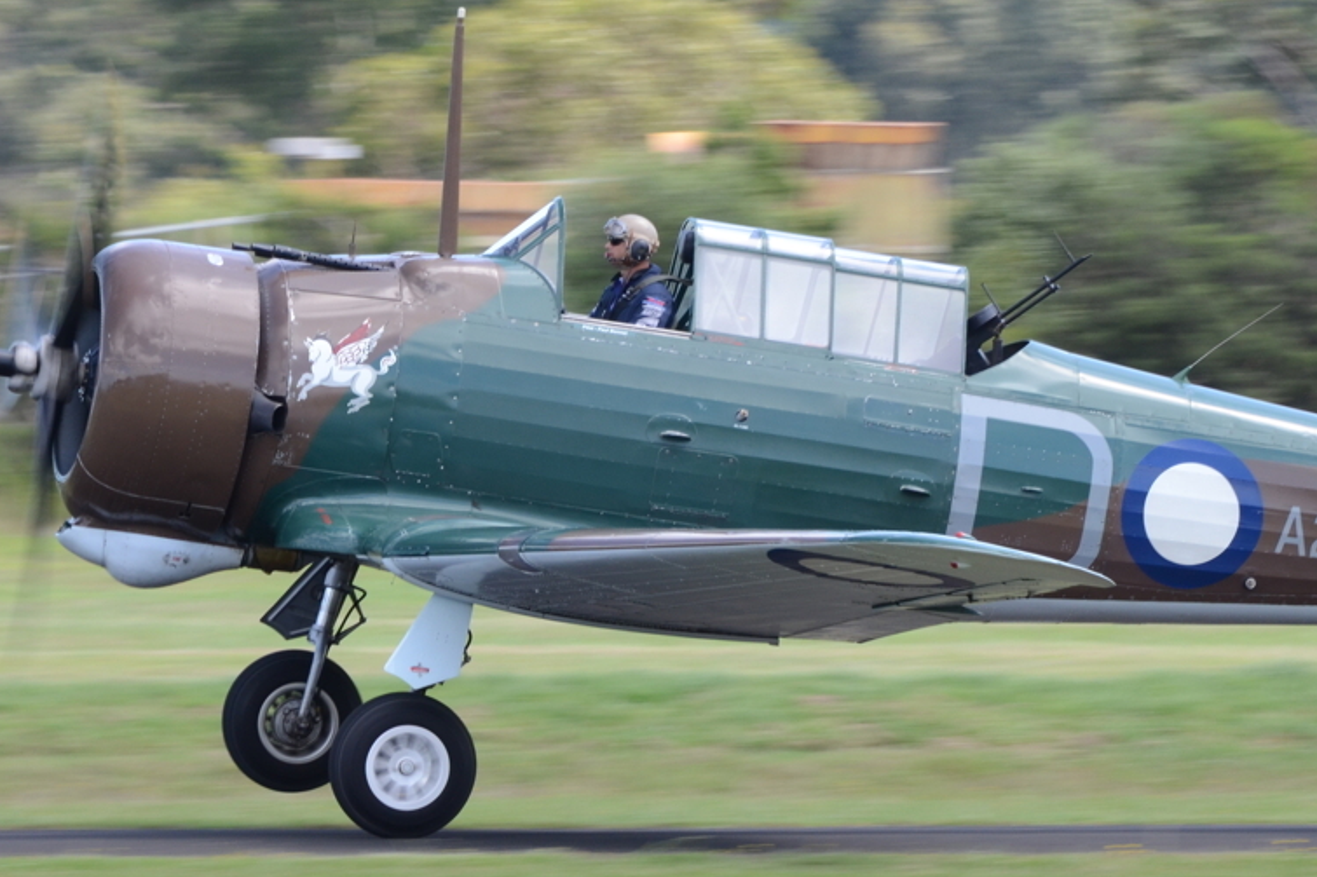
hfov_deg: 4.6
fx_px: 16531
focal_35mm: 452
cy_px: 511
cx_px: 881
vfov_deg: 3.0
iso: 400
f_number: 10
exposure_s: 1/200
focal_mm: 190
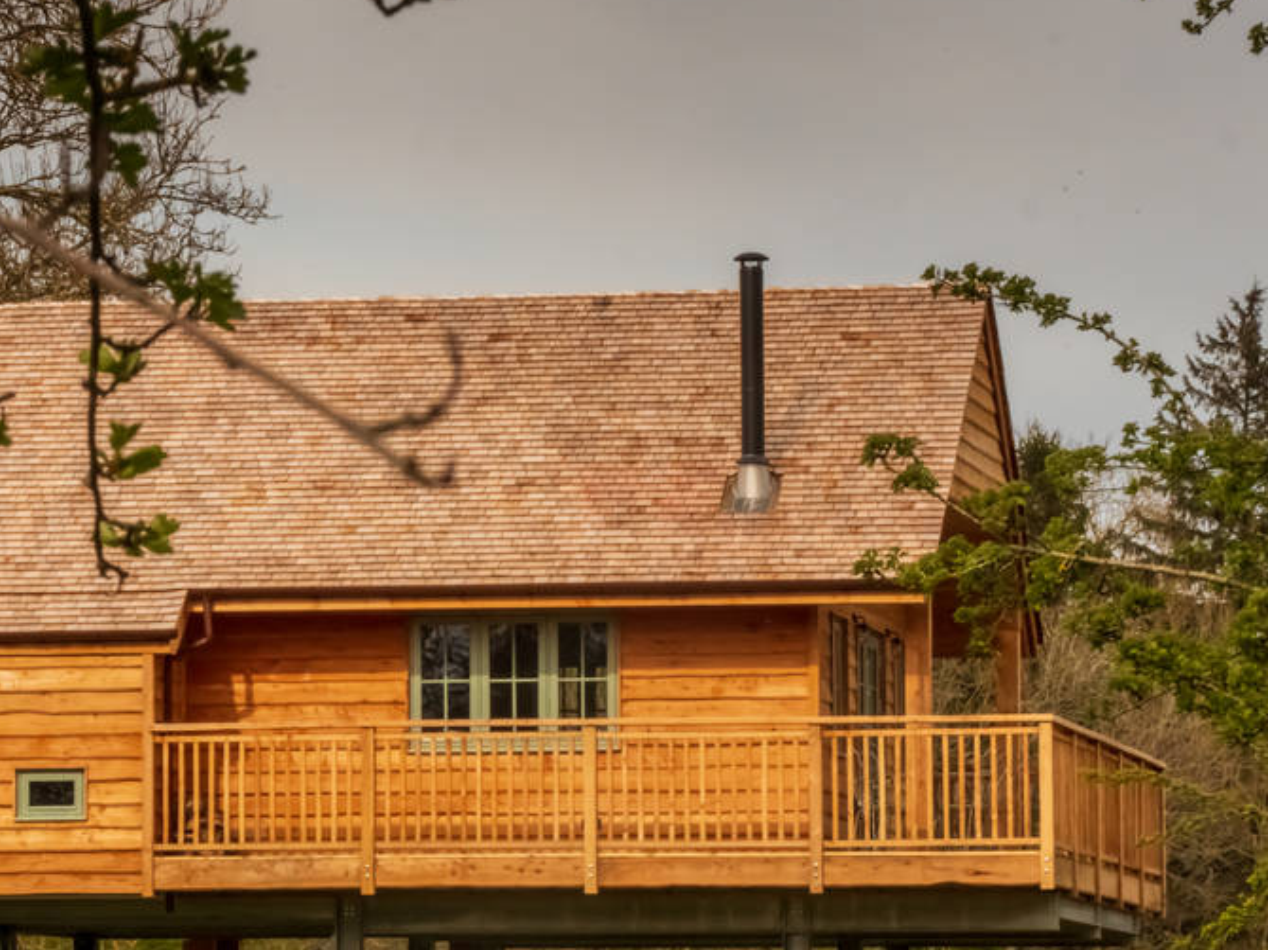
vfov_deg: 6.9
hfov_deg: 9.2
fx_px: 7836
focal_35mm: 214
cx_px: 303
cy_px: 698
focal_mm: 70
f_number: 22
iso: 1000
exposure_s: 1/200
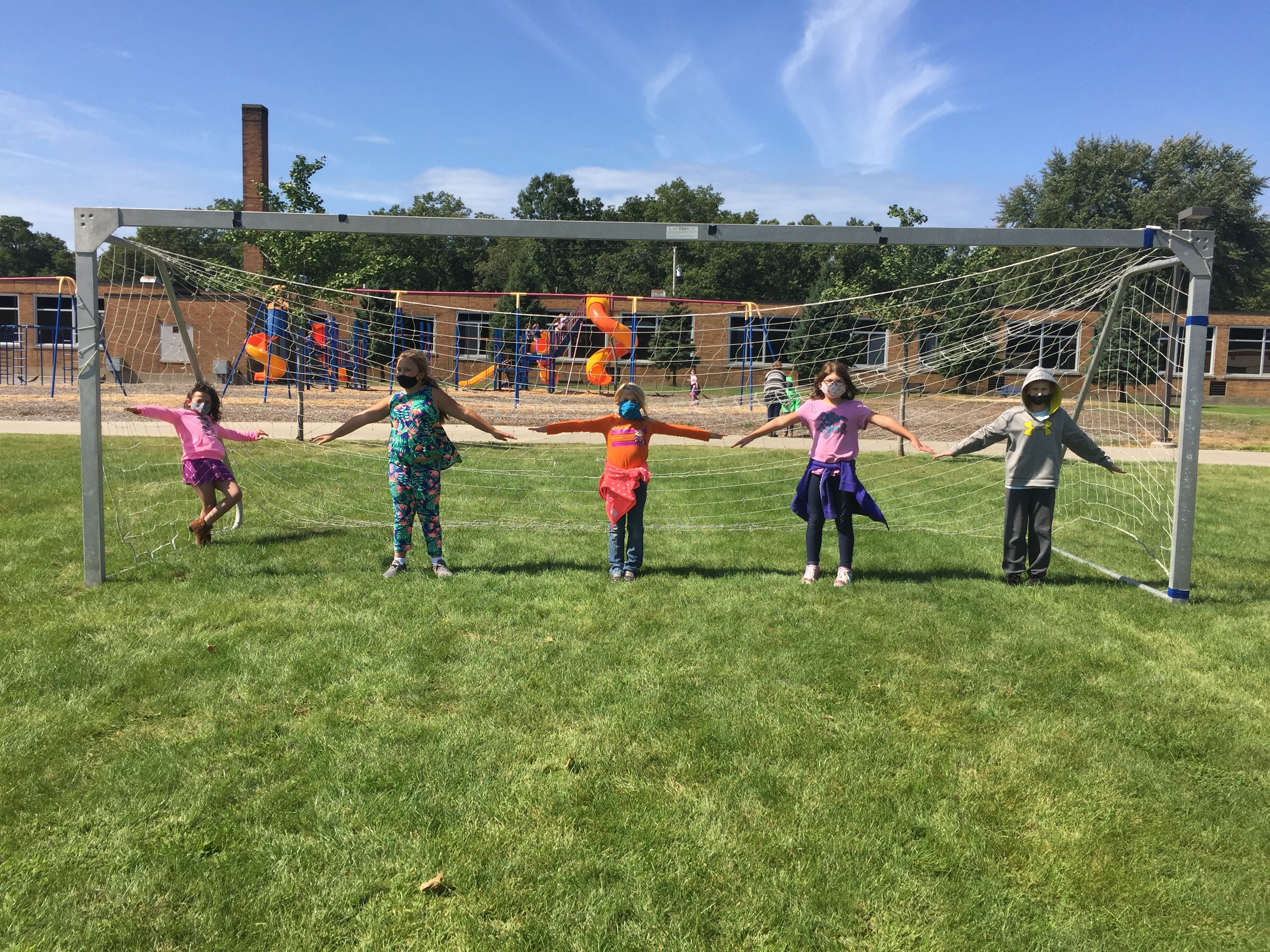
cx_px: 635
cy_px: 476
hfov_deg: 61.7
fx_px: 1064
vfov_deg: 48.2
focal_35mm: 29
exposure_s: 1/1980
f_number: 2.2
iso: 32
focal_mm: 4.15
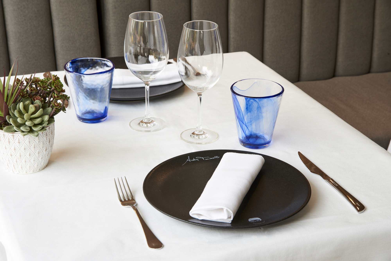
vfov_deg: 16.7
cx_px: 196
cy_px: 130
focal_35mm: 82
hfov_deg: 24.8
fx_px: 891
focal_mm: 82
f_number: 16
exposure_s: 1/6
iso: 100
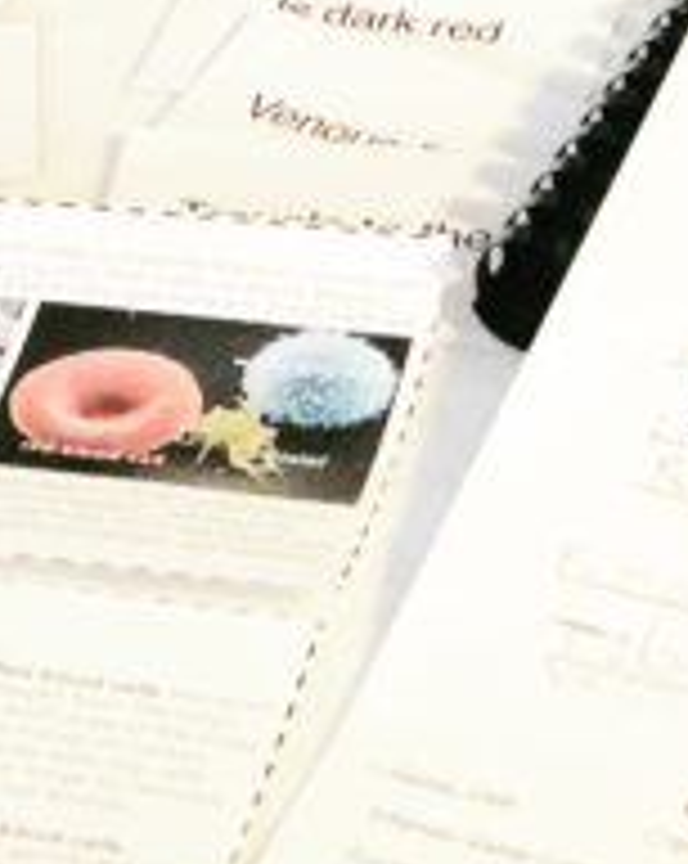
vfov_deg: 11.0
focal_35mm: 174
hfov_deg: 8.9
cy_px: -90
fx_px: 4439
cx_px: 229
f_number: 2.8
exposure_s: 1/30
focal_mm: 6.6
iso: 1250
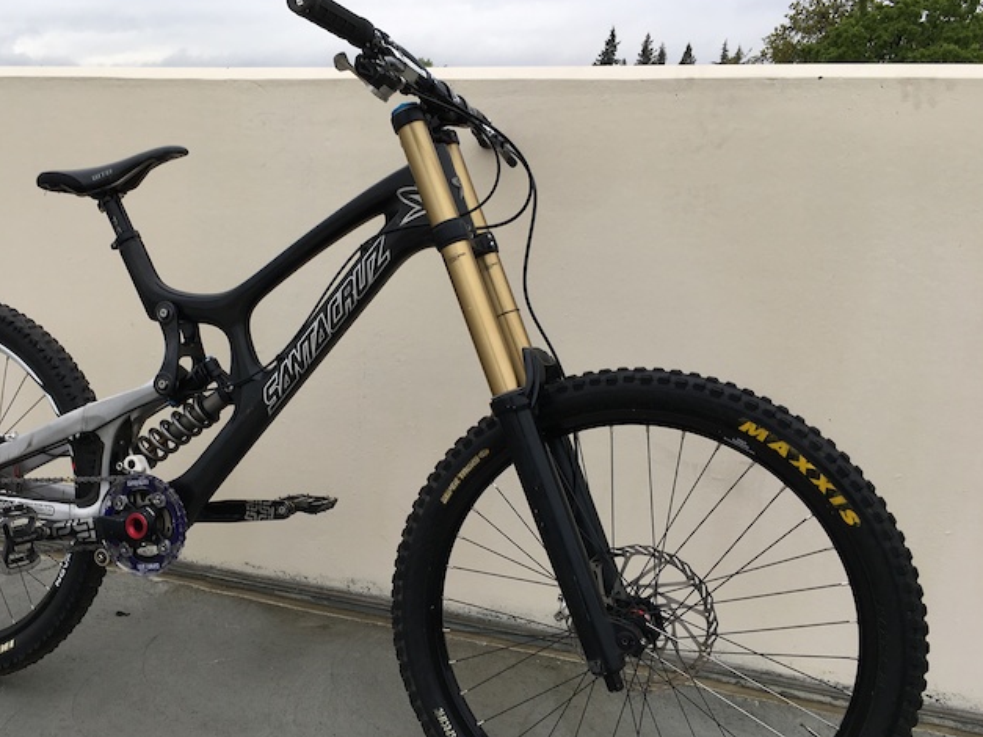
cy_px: 428
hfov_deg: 49.6
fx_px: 1050
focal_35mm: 37
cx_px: 361
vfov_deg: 38.6
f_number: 2.2
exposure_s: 1/120
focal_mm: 4.15
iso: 25
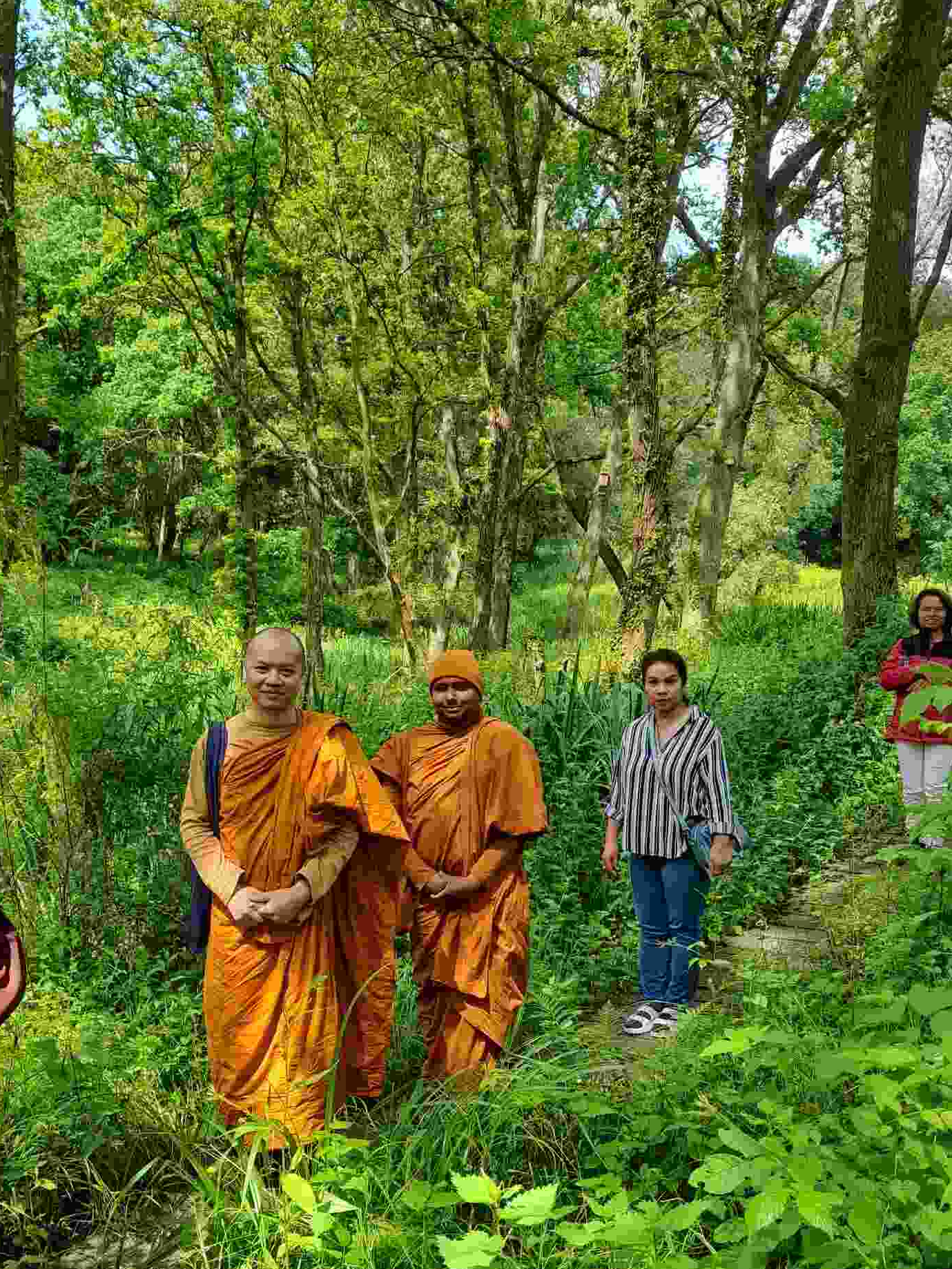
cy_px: 762
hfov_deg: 41.7
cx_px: 397
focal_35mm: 34
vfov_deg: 53.6
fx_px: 1246
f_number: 2
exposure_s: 1/161
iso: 20
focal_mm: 4.6
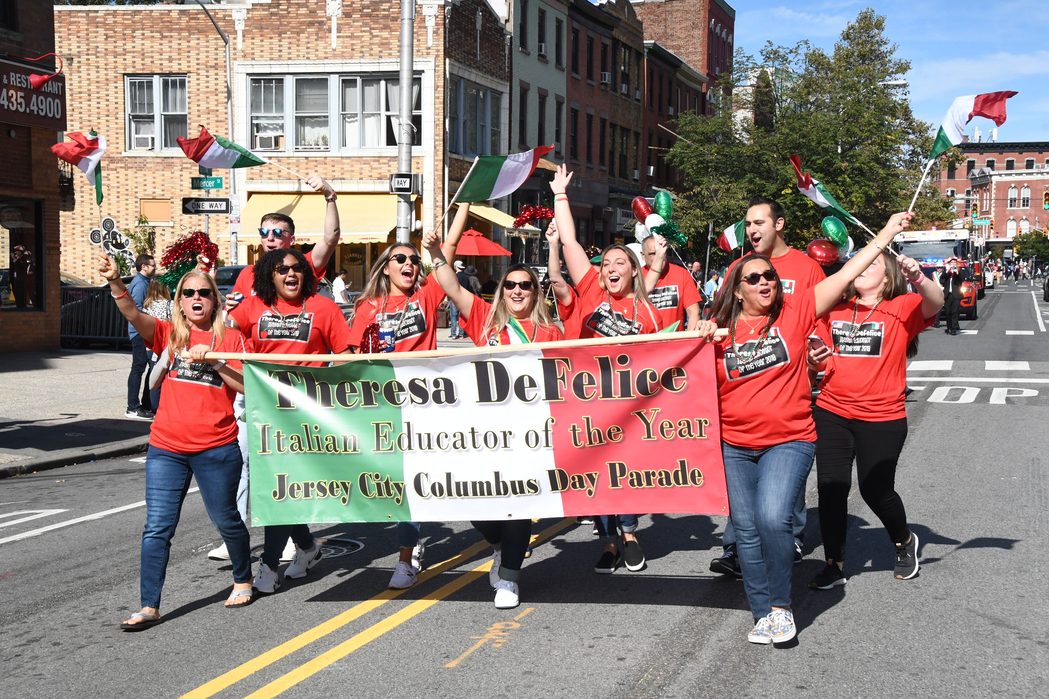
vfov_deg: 23.8
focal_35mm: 57
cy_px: 350
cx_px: 524
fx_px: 1661
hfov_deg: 35.1
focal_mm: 38
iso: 1250
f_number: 16
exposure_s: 1/1000
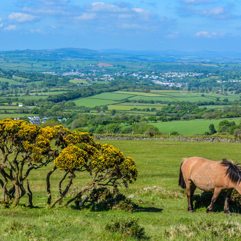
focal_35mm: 89
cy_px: 120
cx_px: 113
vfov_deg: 19.5
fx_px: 701
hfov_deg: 19.5
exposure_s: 1/250
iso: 110
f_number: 8
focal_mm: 46
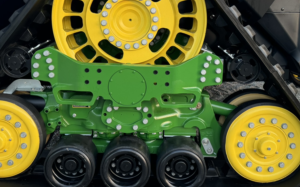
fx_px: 352
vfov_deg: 29.4
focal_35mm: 43
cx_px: 152
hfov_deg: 46.2
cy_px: 45
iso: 160
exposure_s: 1/121
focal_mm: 6.76
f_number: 1.78
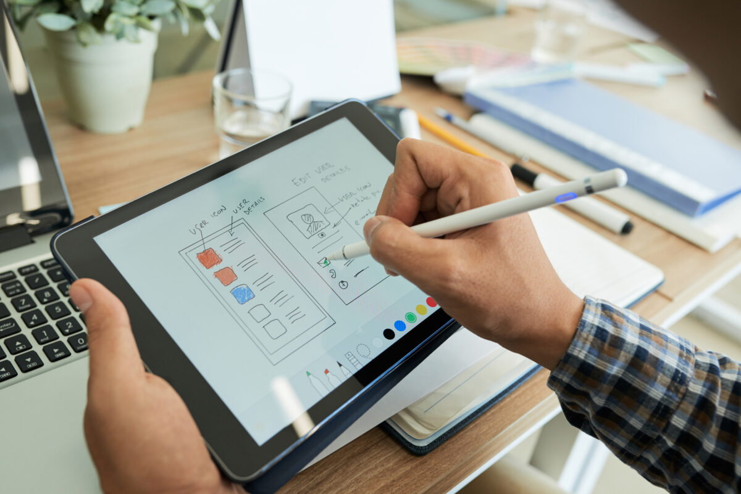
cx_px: 370
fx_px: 721
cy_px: 247
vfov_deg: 37.9
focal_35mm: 35
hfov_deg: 54.4
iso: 450
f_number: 4
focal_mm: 35
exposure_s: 1/250
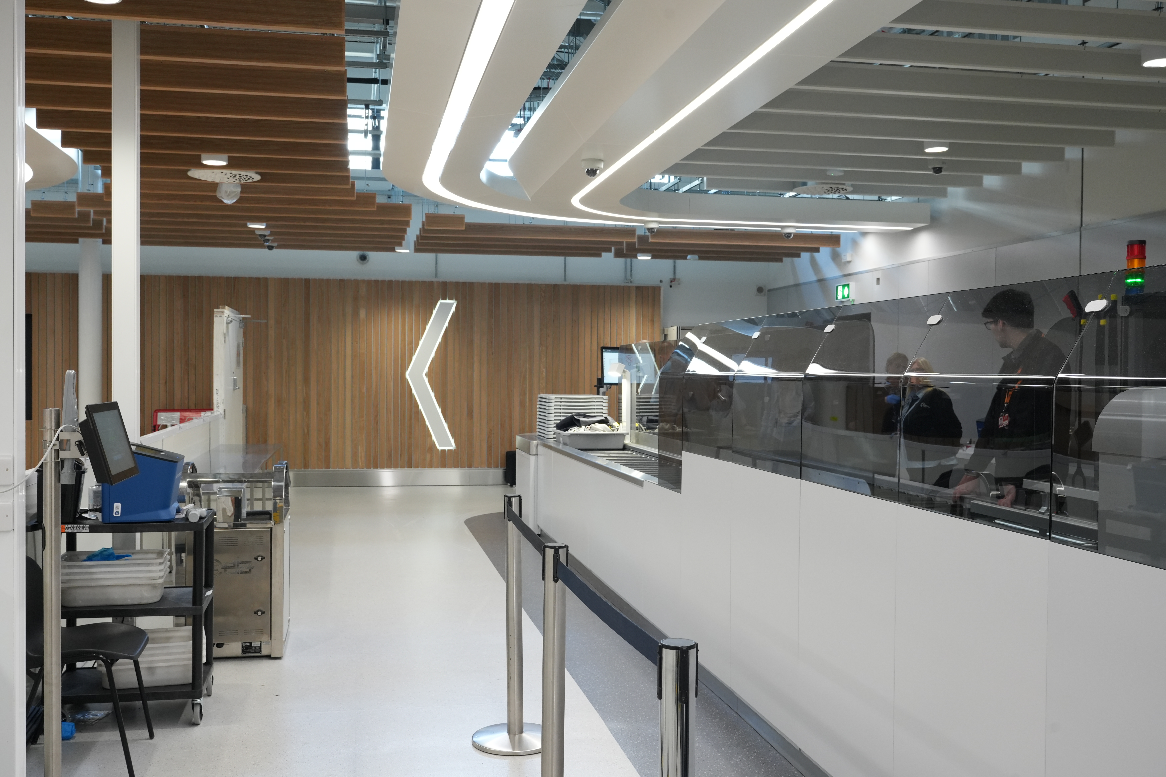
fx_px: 1134
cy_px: 388
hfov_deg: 54.4
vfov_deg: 37.9
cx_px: 583
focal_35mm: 35
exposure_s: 1/40
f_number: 8
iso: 1600
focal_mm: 35
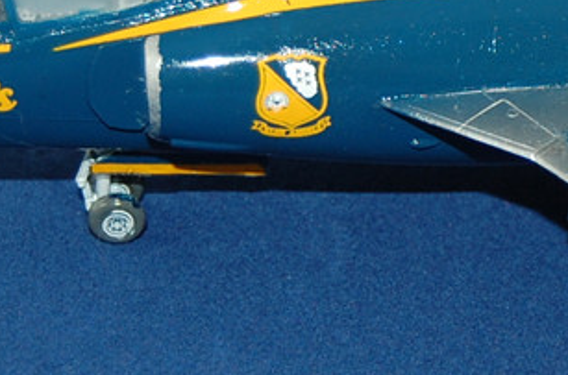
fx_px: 3714
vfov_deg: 5.8
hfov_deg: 8.7
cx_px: 544
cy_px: 35
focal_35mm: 236
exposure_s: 1/60
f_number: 5
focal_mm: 40
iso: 400
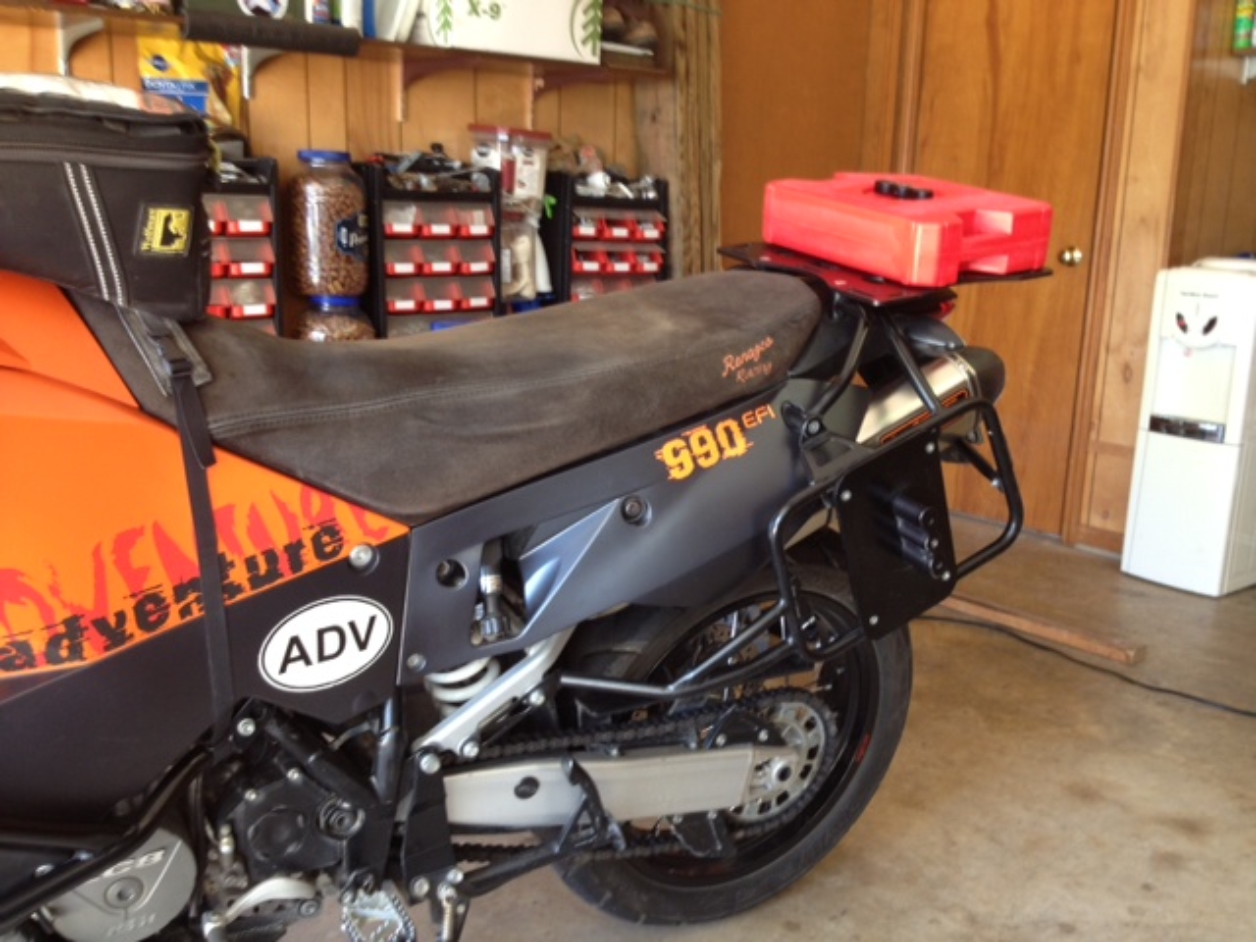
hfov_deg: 52.6
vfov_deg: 40.7
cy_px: 471
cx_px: 628
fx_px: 1270
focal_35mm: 35
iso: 64
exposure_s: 1/20
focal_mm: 4.28
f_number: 2.4
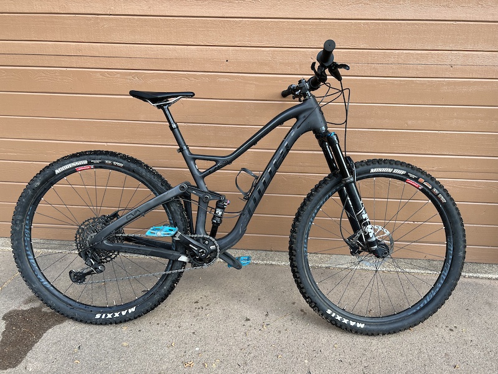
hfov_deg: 67.3
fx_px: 374
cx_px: 249
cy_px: 187
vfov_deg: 53.1
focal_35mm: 26
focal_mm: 5.7
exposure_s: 1/123
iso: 32
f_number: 1.5
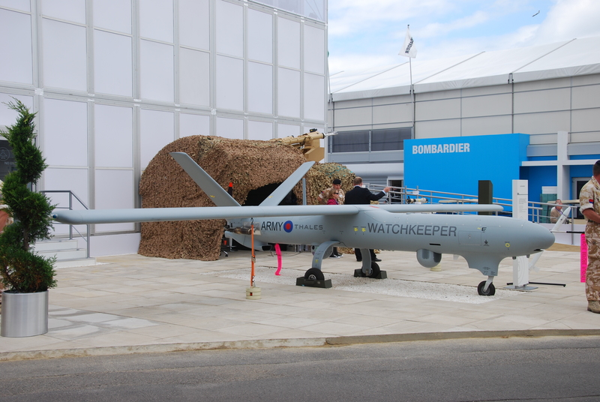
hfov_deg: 46.3
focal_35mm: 42
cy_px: 201
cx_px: 300
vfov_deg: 32.0
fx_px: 701
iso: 100
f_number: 7.1
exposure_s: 1/200
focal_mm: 28
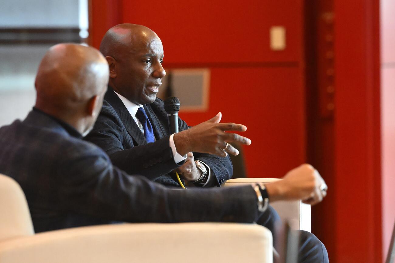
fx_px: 3292
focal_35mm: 300
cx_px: 198
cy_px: 132
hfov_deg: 6.9
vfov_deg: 4.6
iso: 10000
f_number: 4
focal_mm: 200
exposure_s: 1/50
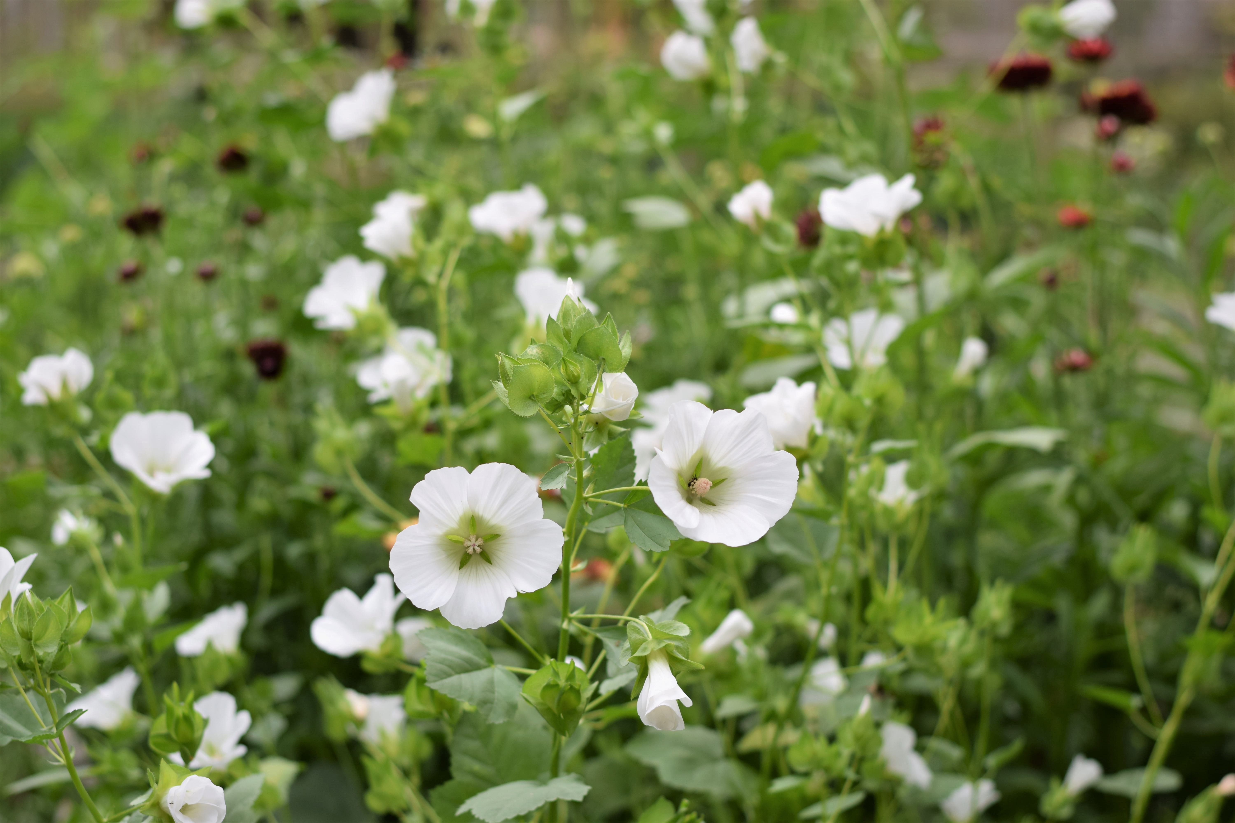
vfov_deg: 18.2
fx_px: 2573
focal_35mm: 75
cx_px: 618
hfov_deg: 27.0
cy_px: 412
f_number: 3.2
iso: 160
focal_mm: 50
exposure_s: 1/1000
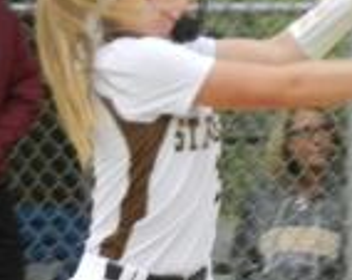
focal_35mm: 1276
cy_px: 260
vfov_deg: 1.2
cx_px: 206
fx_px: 13266
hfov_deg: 1.5
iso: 800
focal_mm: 55
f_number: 6.3
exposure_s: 1/320
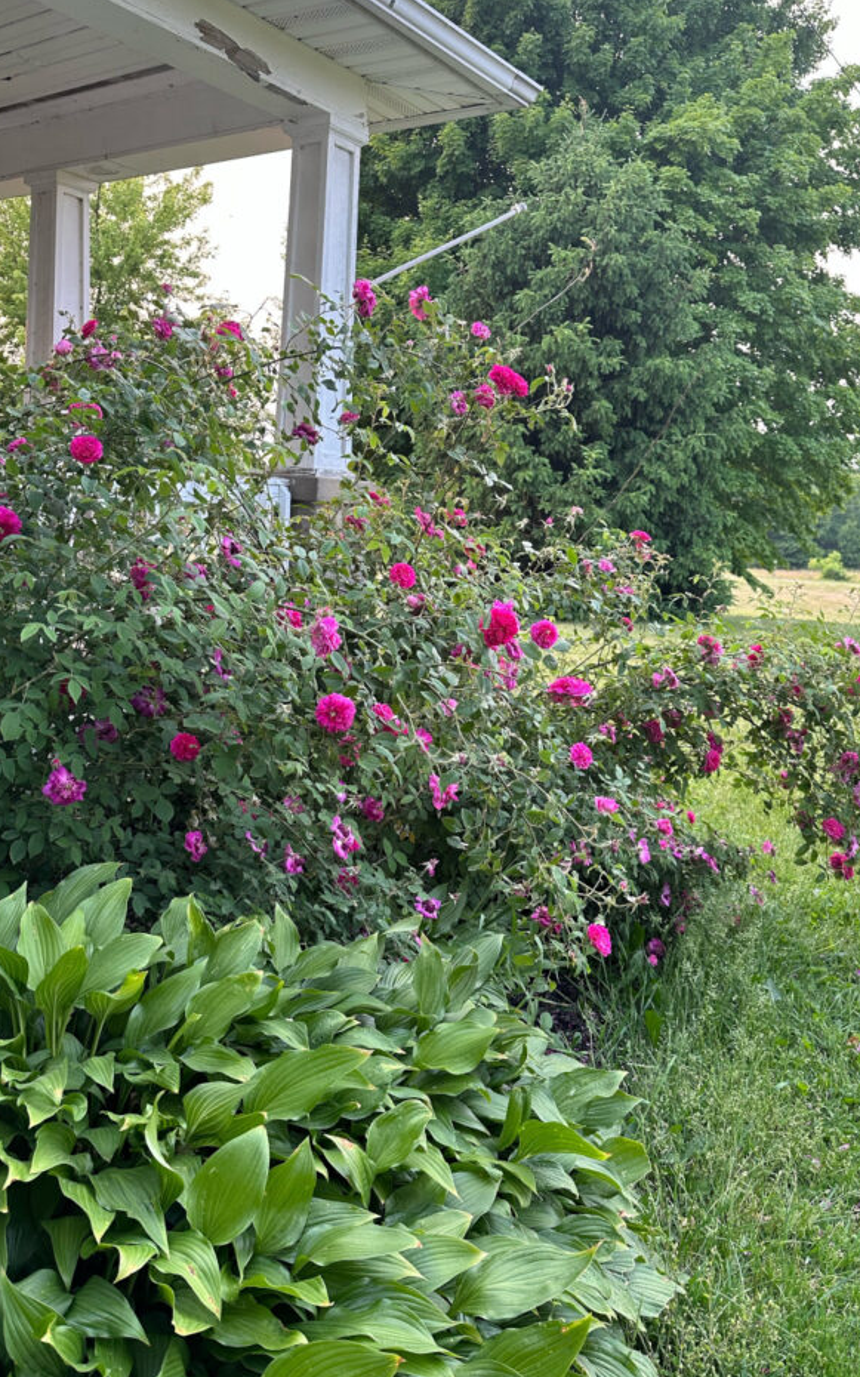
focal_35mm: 28
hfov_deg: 44.5
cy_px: 693
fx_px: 1050
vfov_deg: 66.5
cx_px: 444
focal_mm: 6.86
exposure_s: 1/121
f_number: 1.78
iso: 125
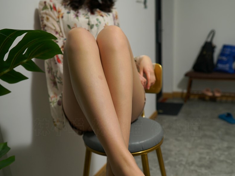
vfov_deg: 39.9
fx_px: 238
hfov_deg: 52.6
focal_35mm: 35
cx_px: 117
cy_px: 125
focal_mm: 24
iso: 160
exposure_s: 1/160
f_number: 2.8
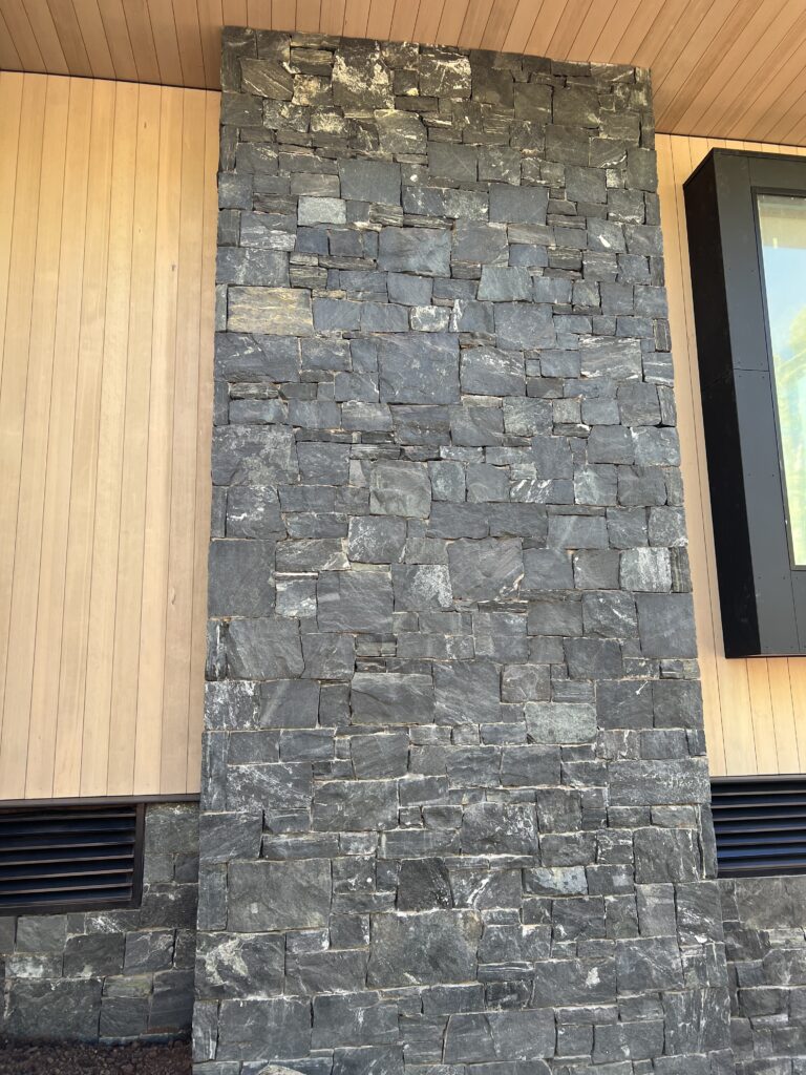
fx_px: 807
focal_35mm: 26
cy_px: 538
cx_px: 403
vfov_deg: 67.3
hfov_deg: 53.1
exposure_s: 1/156
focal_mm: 5.7
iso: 50
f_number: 1.5
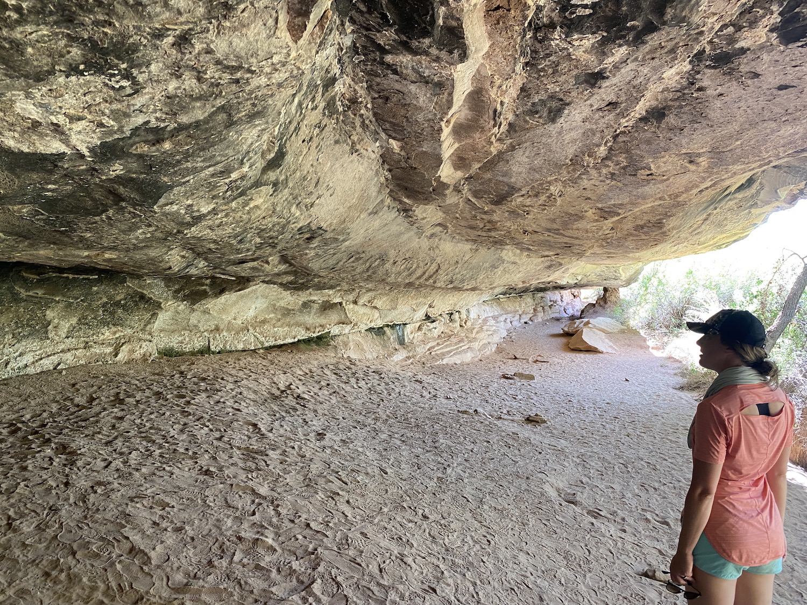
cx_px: 404
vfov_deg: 53.1
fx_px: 606
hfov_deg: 67.3
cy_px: 302
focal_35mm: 26
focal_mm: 4.25
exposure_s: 1/69
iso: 125
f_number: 1.8
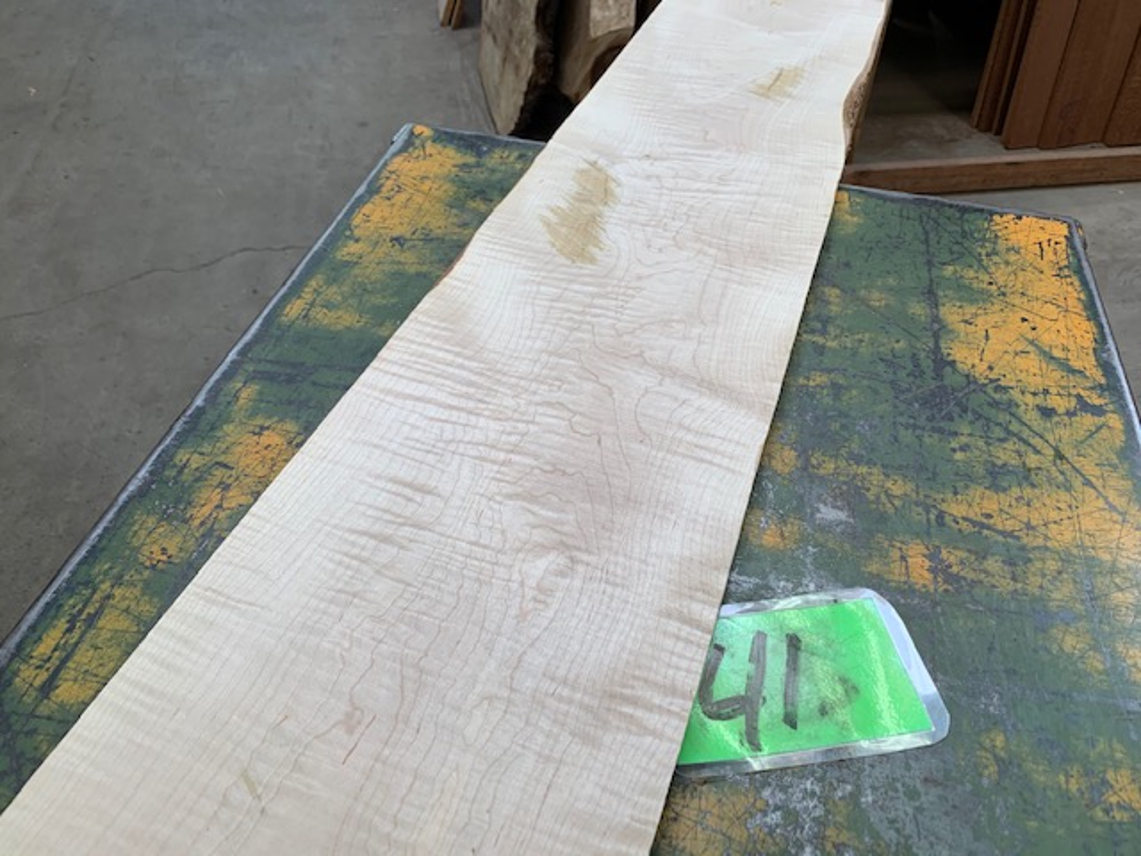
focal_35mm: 26
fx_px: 857
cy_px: 428
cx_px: 570
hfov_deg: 67.3
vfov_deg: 53.1
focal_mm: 4.25
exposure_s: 1/121
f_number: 1.8
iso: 64
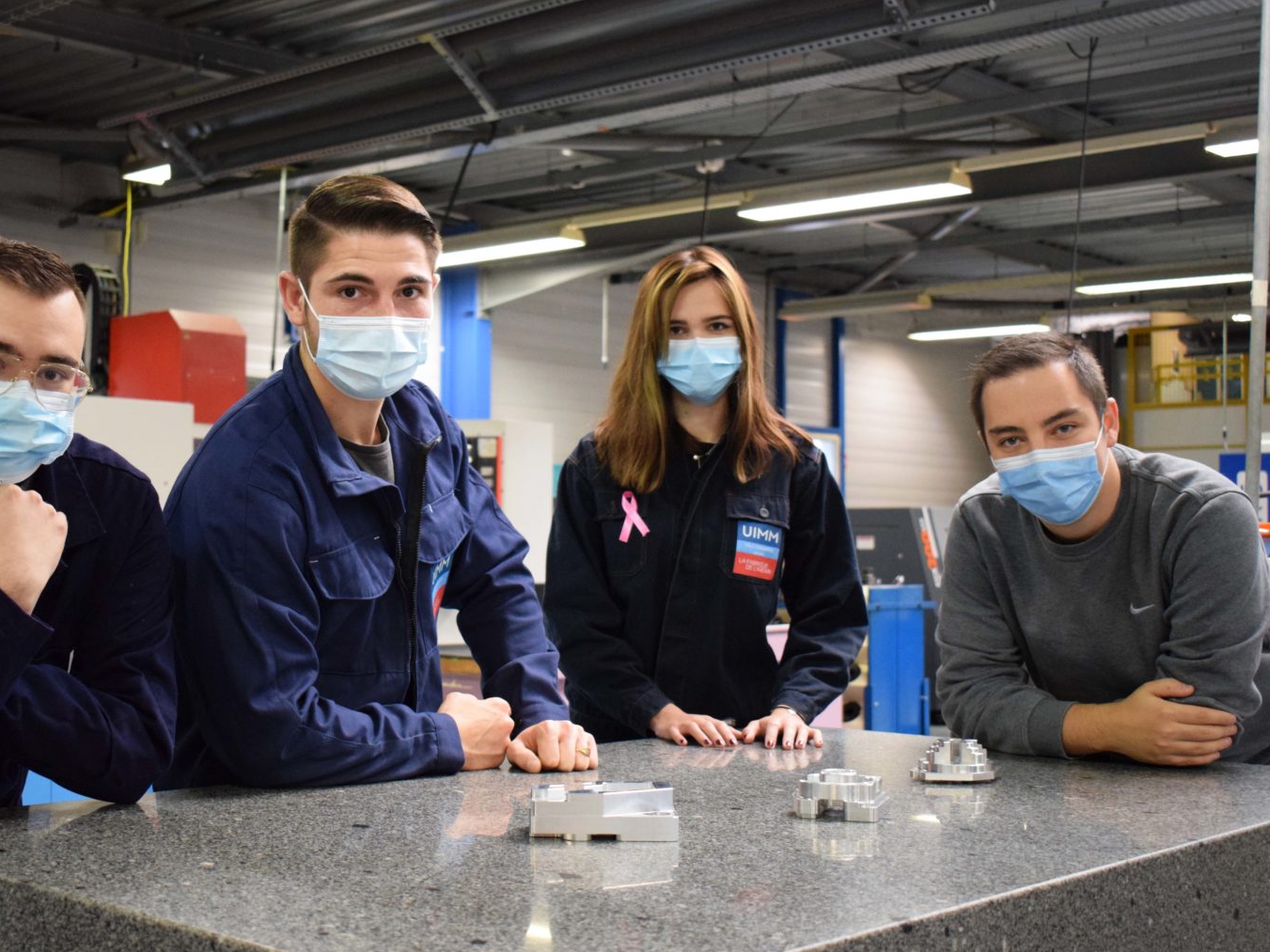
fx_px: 1744
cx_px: 553
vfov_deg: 30.5
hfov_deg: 39.9
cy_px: 473
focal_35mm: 48
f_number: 4.2
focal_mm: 29
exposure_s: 1/60
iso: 2800
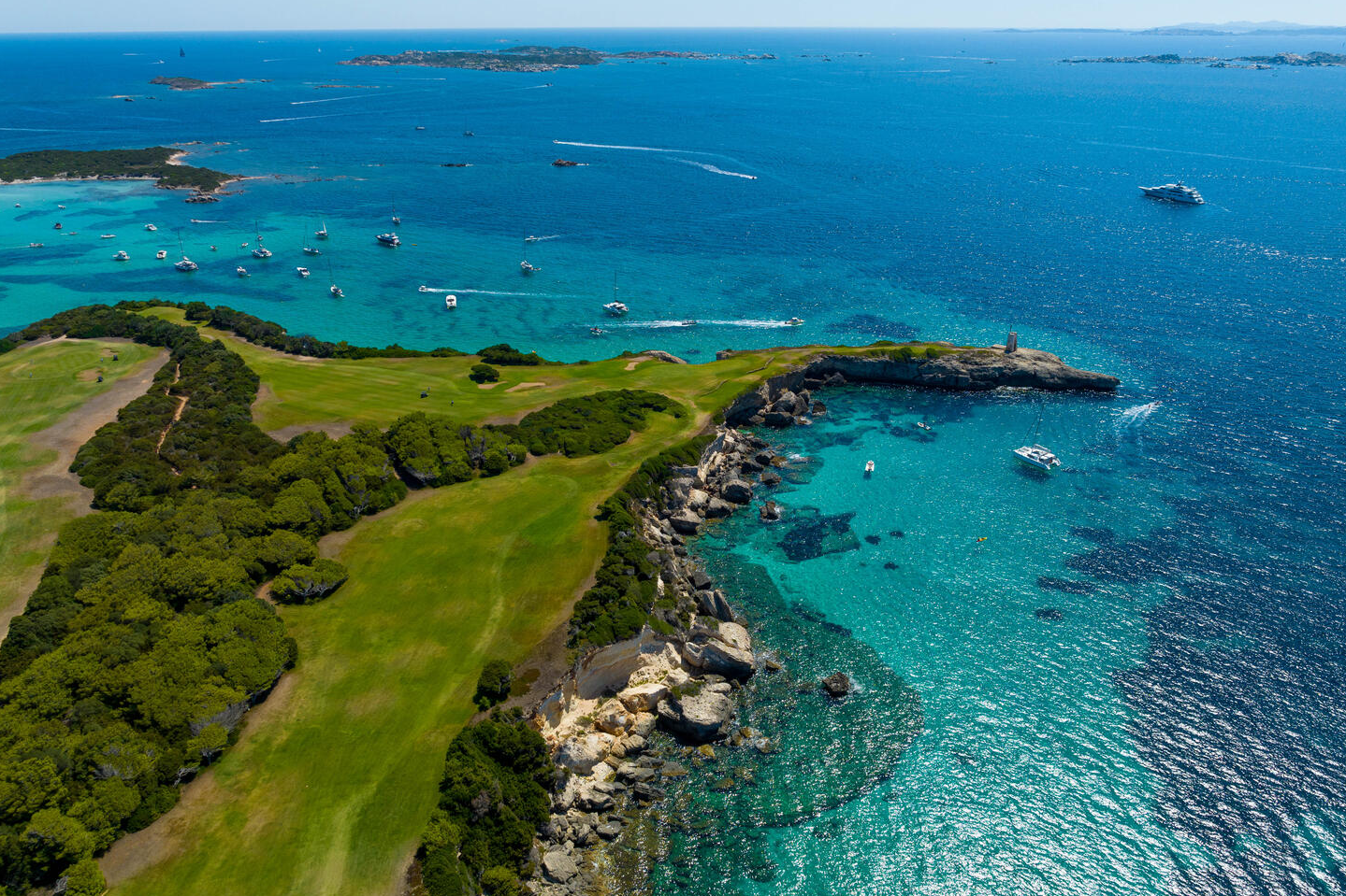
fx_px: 935
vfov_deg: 51.3
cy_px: 441
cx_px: 673
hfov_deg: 71.5
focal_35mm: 25
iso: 100
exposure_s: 1/400
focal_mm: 12.3
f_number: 7.1
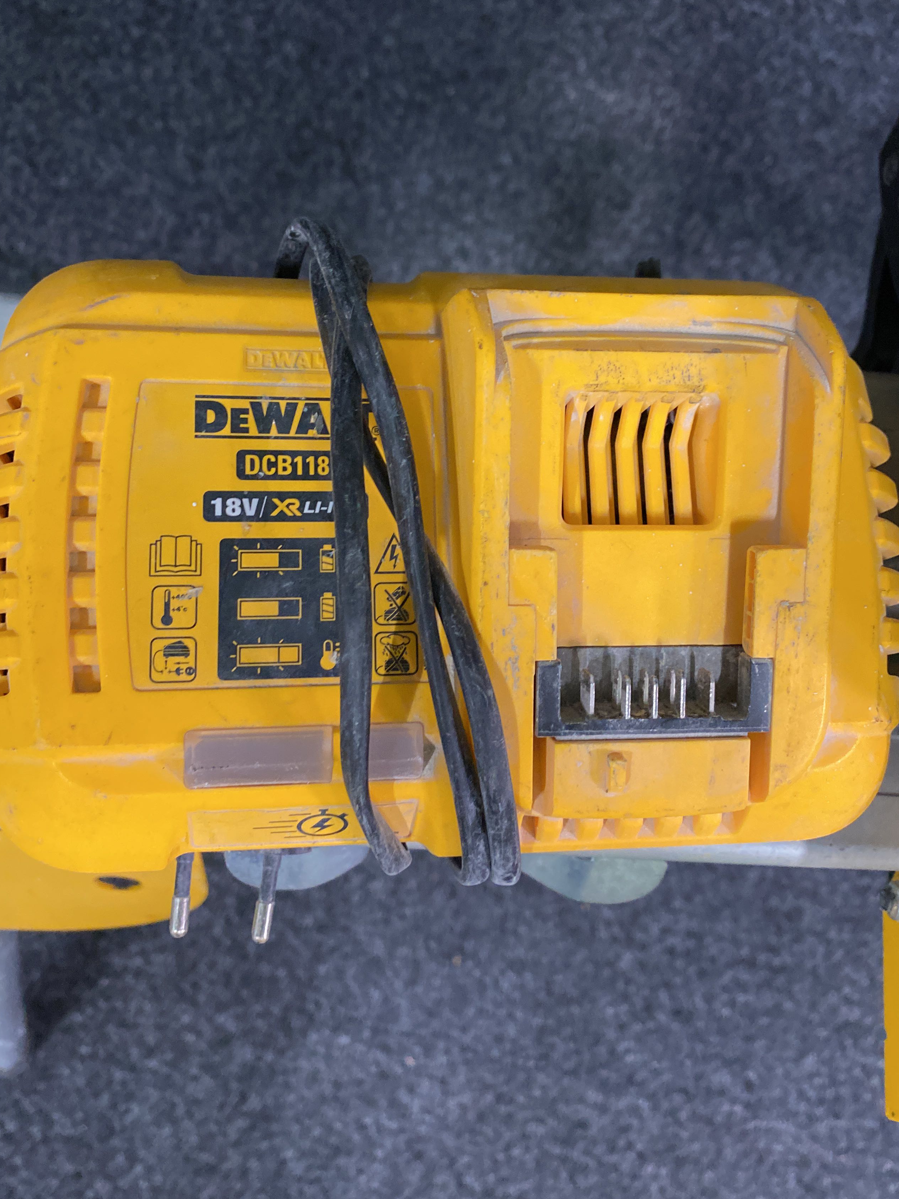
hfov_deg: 45.4
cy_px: 507
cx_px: 435
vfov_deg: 58.1
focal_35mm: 31
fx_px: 1074
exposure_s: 1/60
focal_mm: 4.25
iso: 320
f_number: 1.8
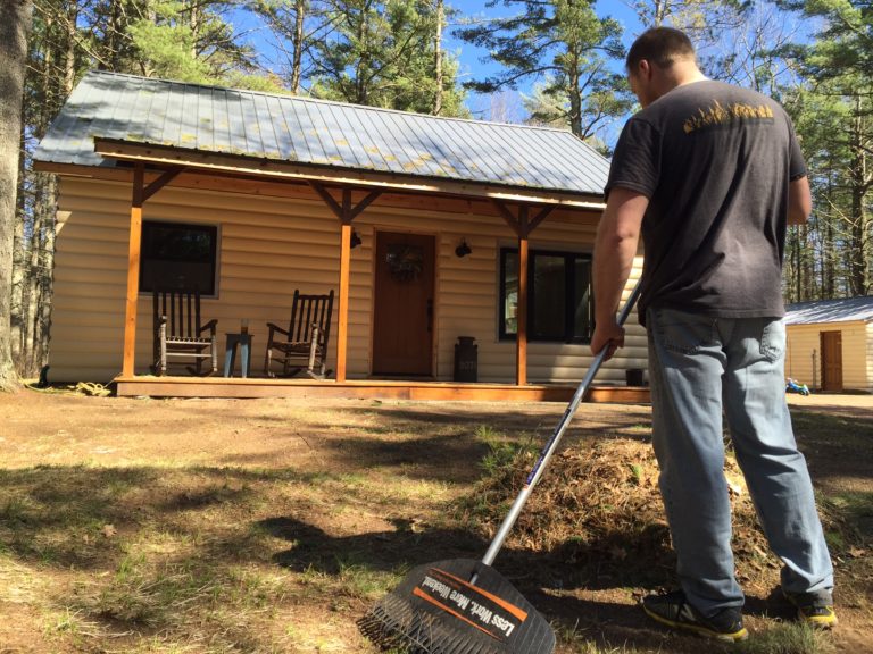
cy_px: 327
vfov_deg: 48.2
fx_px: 731
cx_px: 436
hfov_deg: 61.7
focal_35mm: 29
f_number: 2.2
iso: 32
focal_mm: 4.15
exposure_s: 1/514
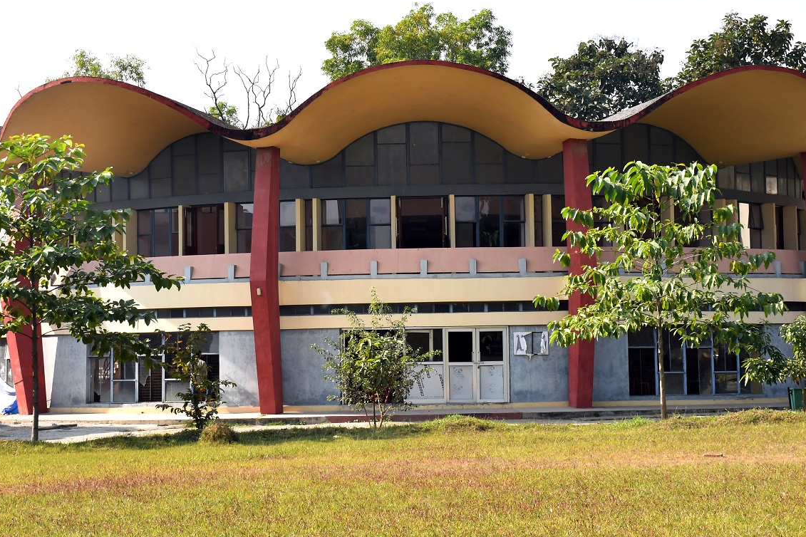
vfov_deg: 13.8
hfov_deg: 20.6
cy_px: 193
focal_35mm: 99
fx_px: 2216
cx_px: 414
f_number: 9
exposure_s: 1/125
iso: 125
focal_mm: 45
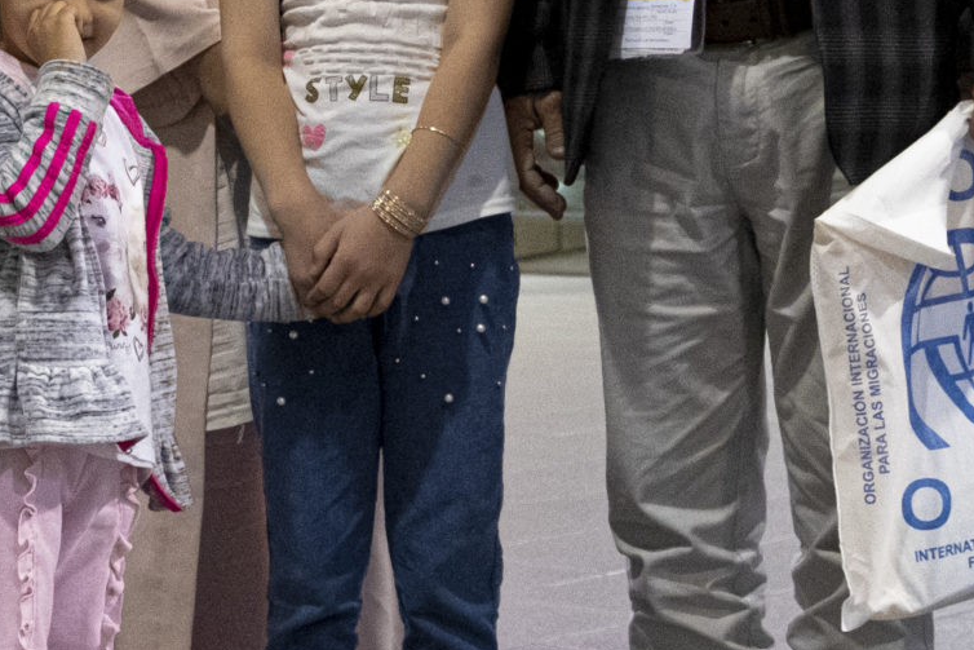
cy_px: 42
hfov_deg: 15.5
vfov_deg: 10.6
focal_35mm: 129
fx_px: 3491
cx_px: -88
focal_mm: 25.4
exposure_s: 1/60
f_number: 4
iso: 2000
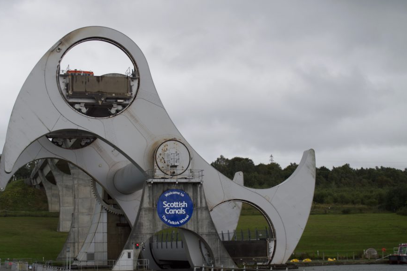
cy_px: 148
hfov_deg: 32.6
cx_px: 177
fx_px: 696
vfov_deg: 22.0
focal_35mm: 62
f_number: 6.3
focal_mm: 35
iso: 100
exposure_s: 1/160
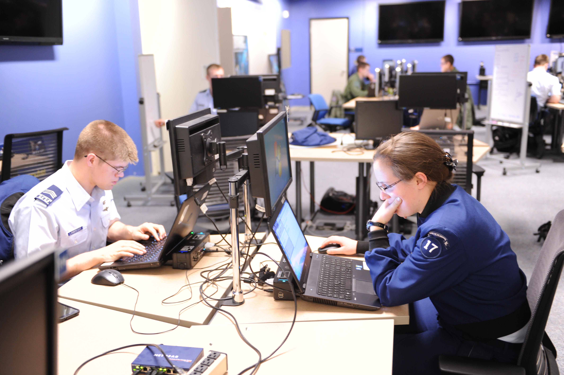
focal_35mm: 38
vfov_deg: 35.0
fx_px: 595
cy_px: 188
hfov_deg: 50.7
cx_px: 282
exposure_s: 1/40
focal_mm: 38
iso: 1000
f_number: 2.8
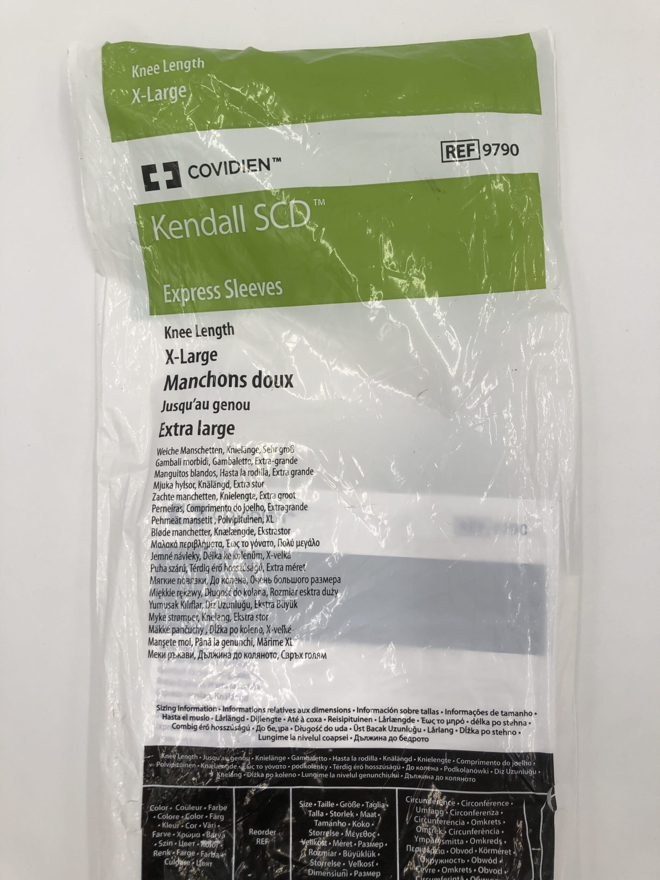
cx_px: 330
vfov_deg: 63.4
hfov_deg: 49.7
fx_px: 712
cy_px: 440
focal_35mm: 28
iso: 25
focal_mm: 3.99
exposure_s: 1/120
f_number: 1.8
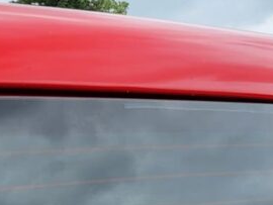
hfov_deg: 21.5
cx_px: 157
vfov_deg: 14.5
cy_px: 354
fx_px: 718
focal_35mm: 91
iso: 16
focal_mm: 6.7
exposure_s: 1/362
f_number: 1.8
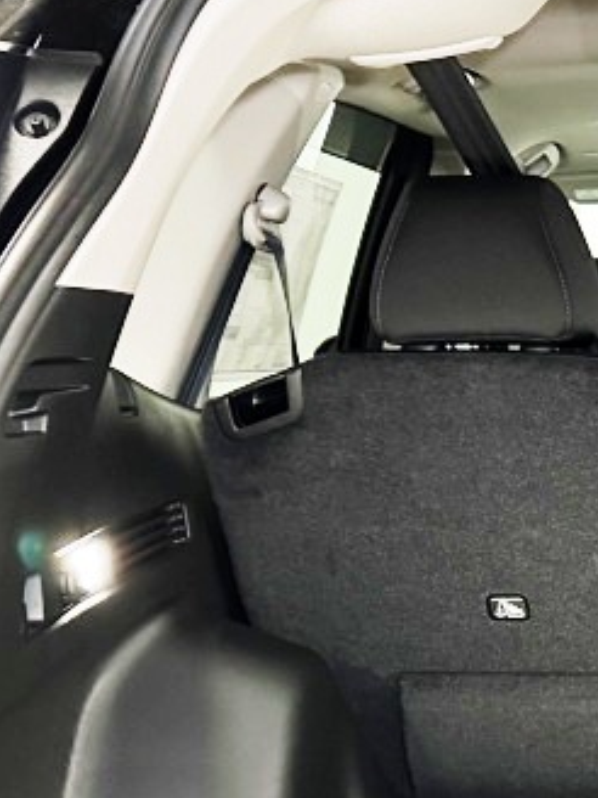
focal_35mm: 75
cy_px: 766
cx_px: 851
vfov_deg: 25.0
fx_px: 1728
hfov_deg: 17.9
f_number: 1.78
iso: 1000
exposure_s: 1/30
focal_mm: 6.86
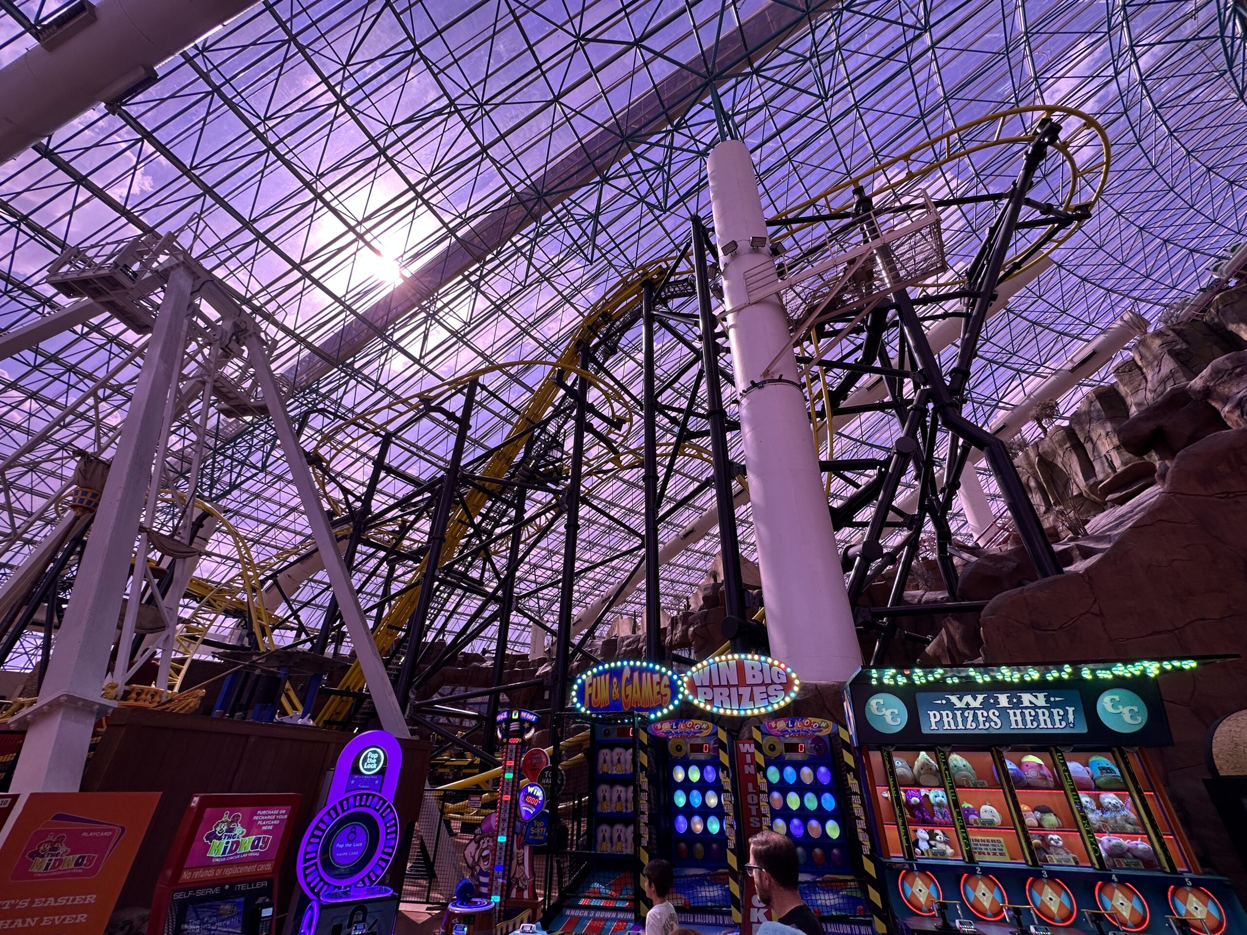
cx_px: 624
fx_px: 504
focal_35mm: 14
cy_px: 468
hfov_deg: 102.1
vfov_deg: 85.7
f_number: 2.2
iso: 40
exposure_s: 1/163
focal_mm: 2.22
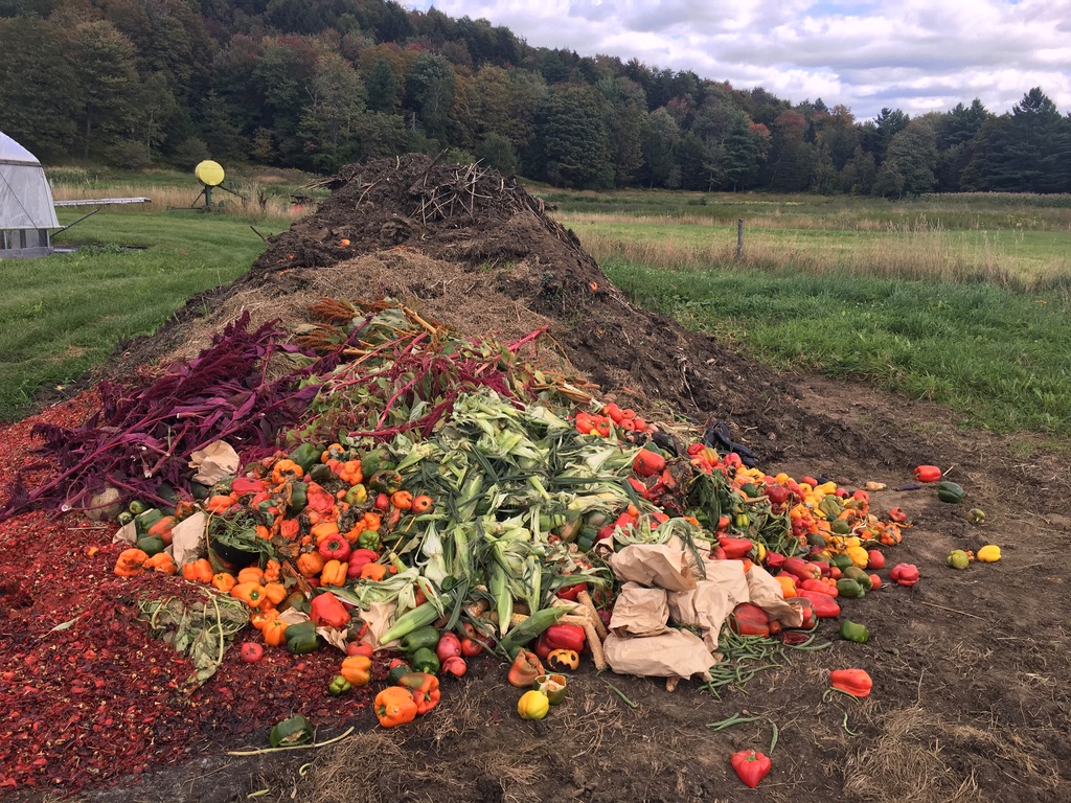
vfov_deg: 48.2
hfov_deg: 61.7
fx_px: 897
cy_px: 402
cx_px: 536
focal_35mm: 29
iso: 25
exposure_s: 1/516
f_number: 2.2
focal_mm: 4.15
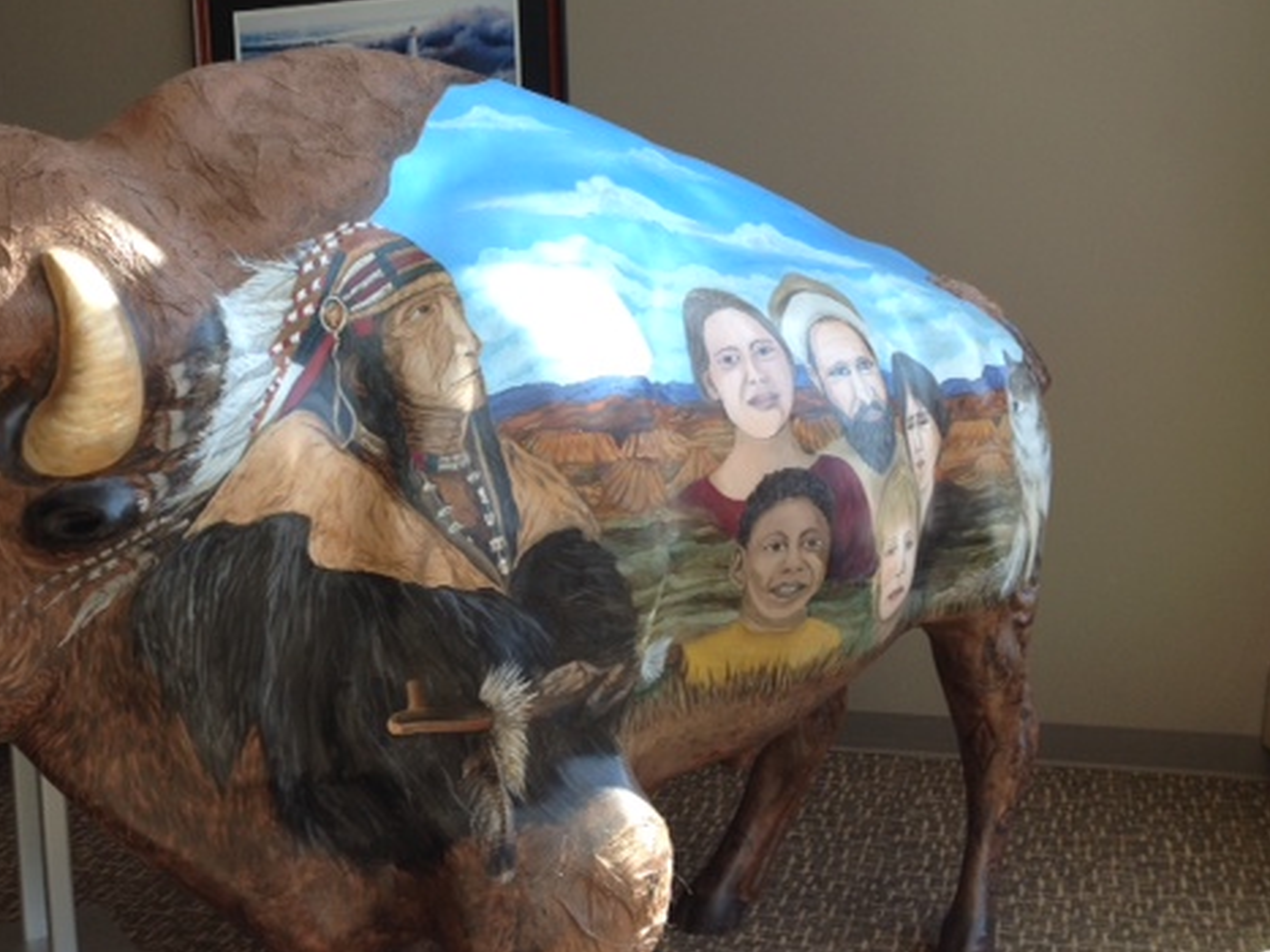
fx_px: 1761
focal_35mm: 48
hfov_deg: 39.3
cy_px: 356
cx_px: 457
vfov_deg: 30.1
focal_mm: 4.28
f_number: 2.4
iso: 50
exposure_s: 1/170
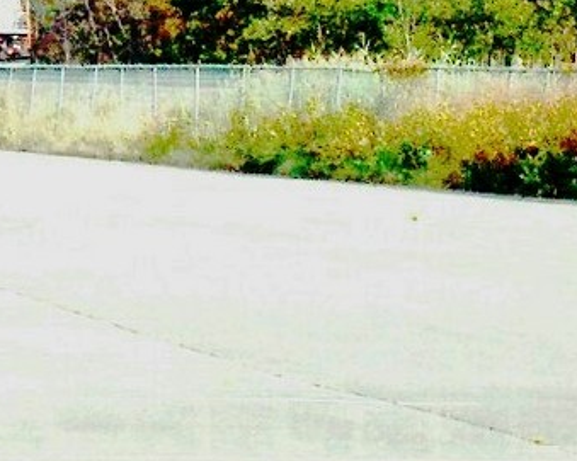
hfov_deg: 7.1
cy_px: -12
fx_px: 4644
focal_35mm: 272
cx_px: -31
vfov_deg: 5.7
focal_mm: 16.8
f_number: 9.5
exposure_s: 1/180
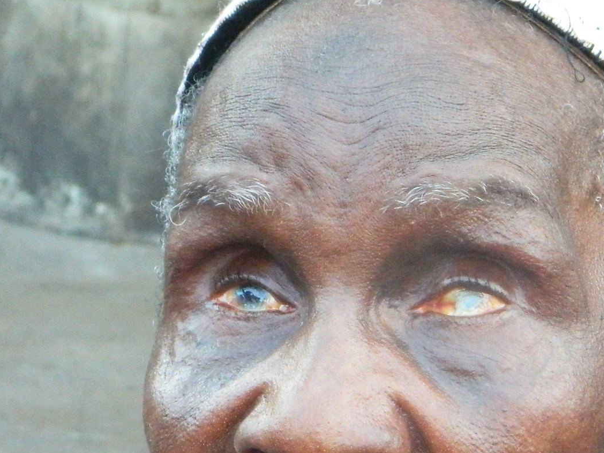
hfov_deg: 7.7
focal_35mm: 255
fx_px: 4449
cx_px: 515
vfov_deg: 5.8
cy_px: 388
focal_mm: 18.6
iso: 400
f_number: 4.5
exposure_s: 1/160
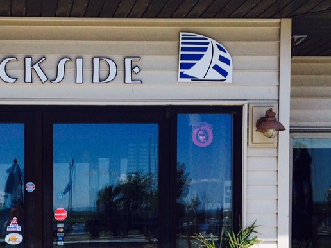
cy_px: 227
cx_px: 37
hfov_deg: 26.2
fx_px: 688
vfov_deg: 20.0
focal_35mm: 72
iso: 32
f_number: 2.2
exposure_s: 1/2740
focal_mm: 4.15
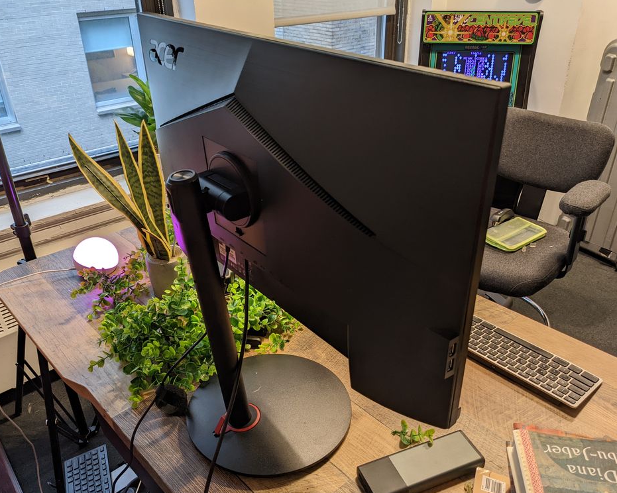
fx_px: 529
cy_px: 251
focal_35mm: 29
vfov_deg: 49.9
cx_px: 310
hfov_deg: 60.5
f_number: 1.73
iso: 74
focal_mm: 4.38
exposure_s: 1/24
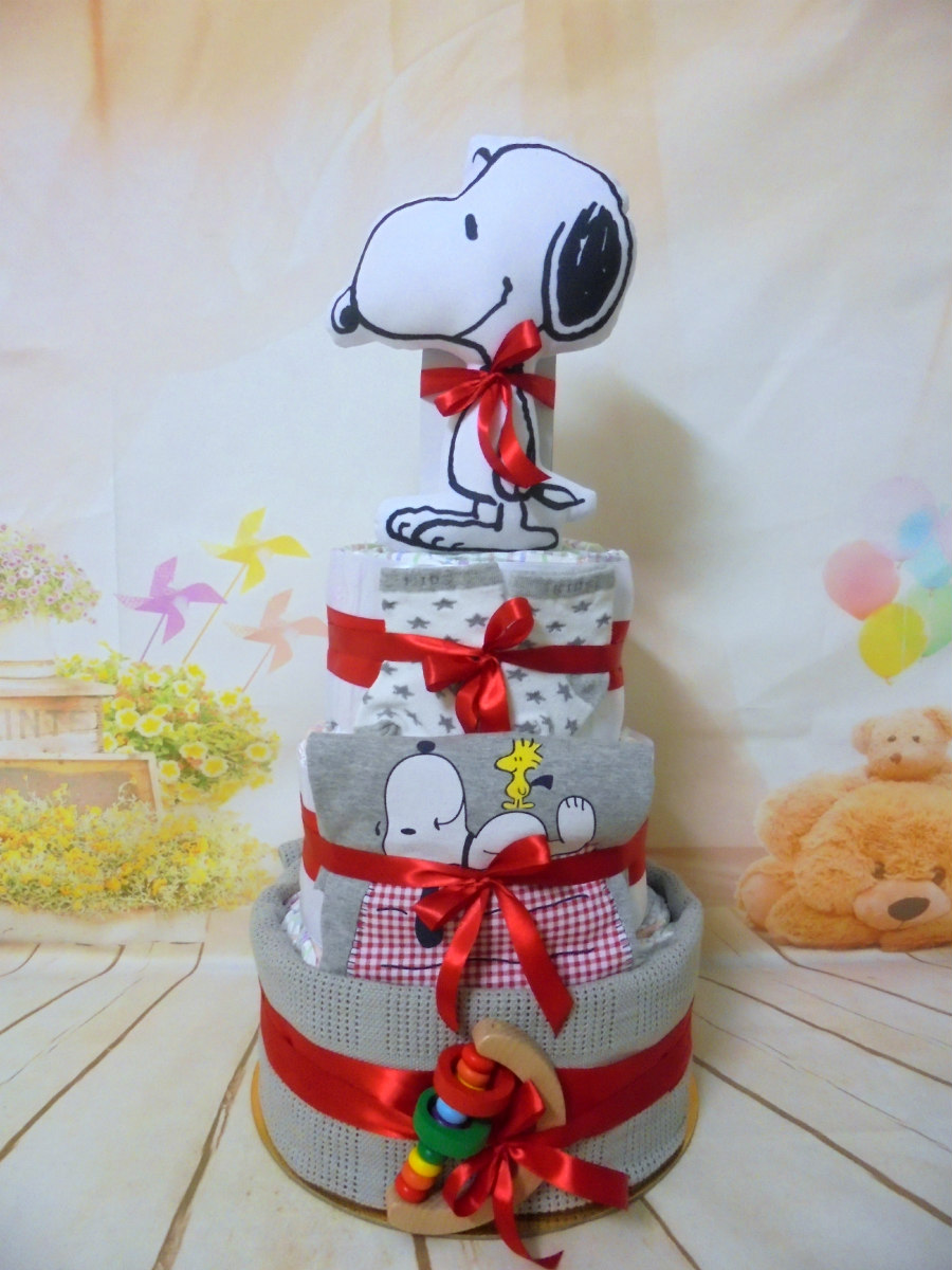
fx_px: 953
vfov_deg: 67.3
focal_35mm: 26
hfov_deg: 53.1
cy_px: 635
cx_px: 476
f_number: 3.5
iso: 400
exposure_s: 1/20
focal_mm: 4.6
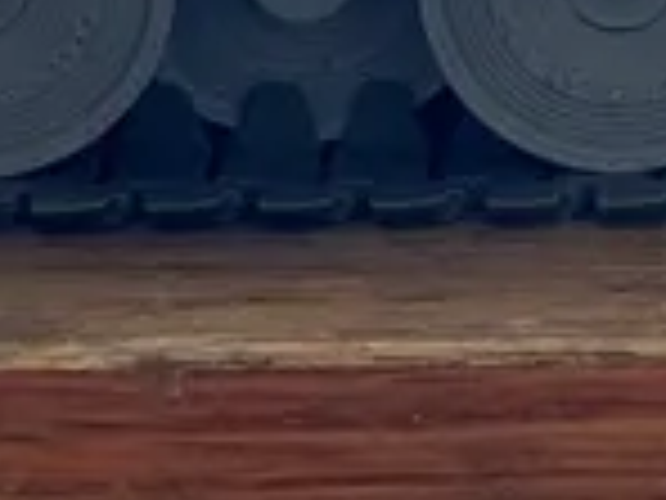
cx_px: 1022
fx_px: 6234
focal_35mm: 324
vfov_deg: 4.5
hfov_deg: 6.0
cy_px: -369
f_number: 1.78
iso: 80
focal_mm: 6.76
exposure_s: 1/165
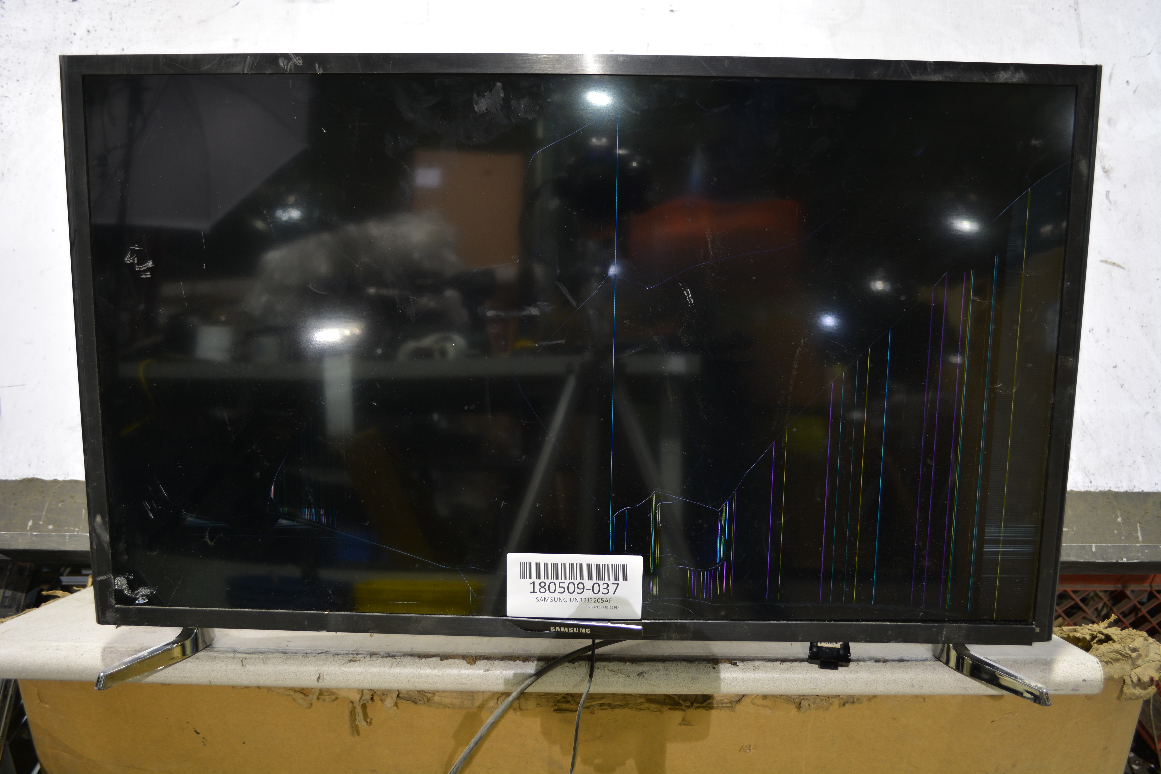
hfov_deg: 57.2
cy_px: 387
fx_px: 1064
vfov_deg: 40.0
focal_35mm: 33
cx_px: 580
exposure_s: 1/2.5
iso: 100
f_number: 3.8
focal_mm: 22
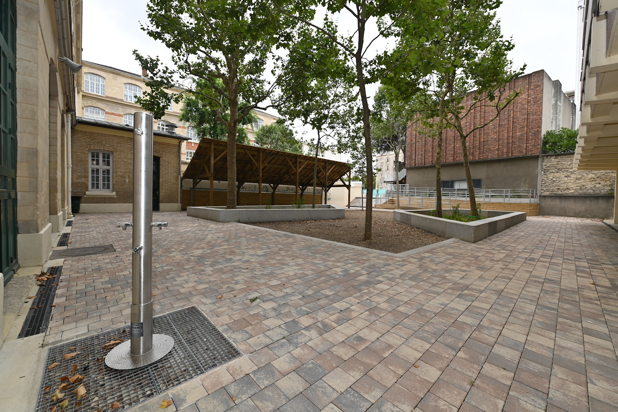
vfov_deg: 81.2
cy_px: 206
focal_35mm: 14
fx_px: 240
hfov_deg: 104.2
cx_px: 309
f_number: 4
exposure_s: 1/160
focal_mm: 14
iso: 100
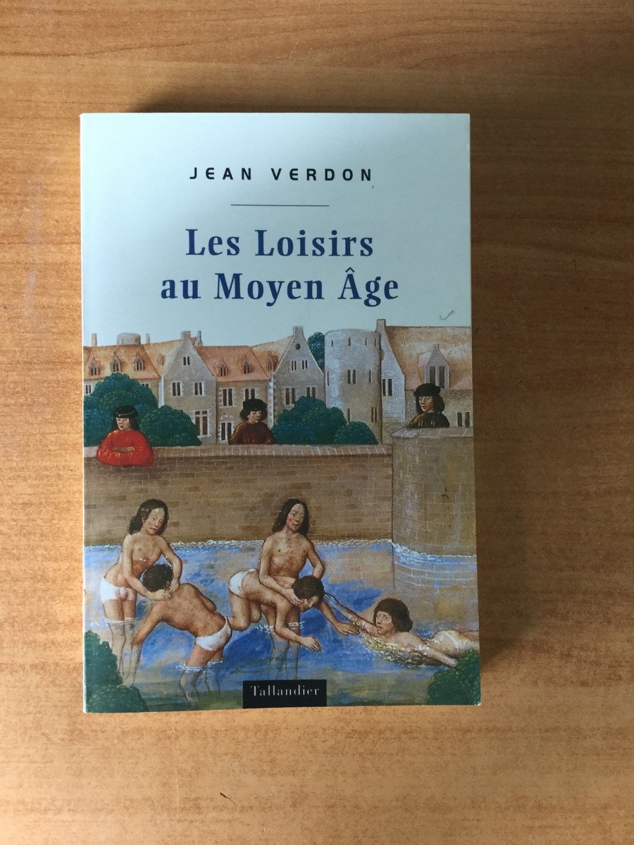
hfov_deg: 45.4
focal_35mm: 31
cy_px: 422
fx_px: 757
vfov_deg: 58.4
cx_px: 317
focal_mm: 3.3
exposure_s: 1/33
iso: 80
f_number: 2.4
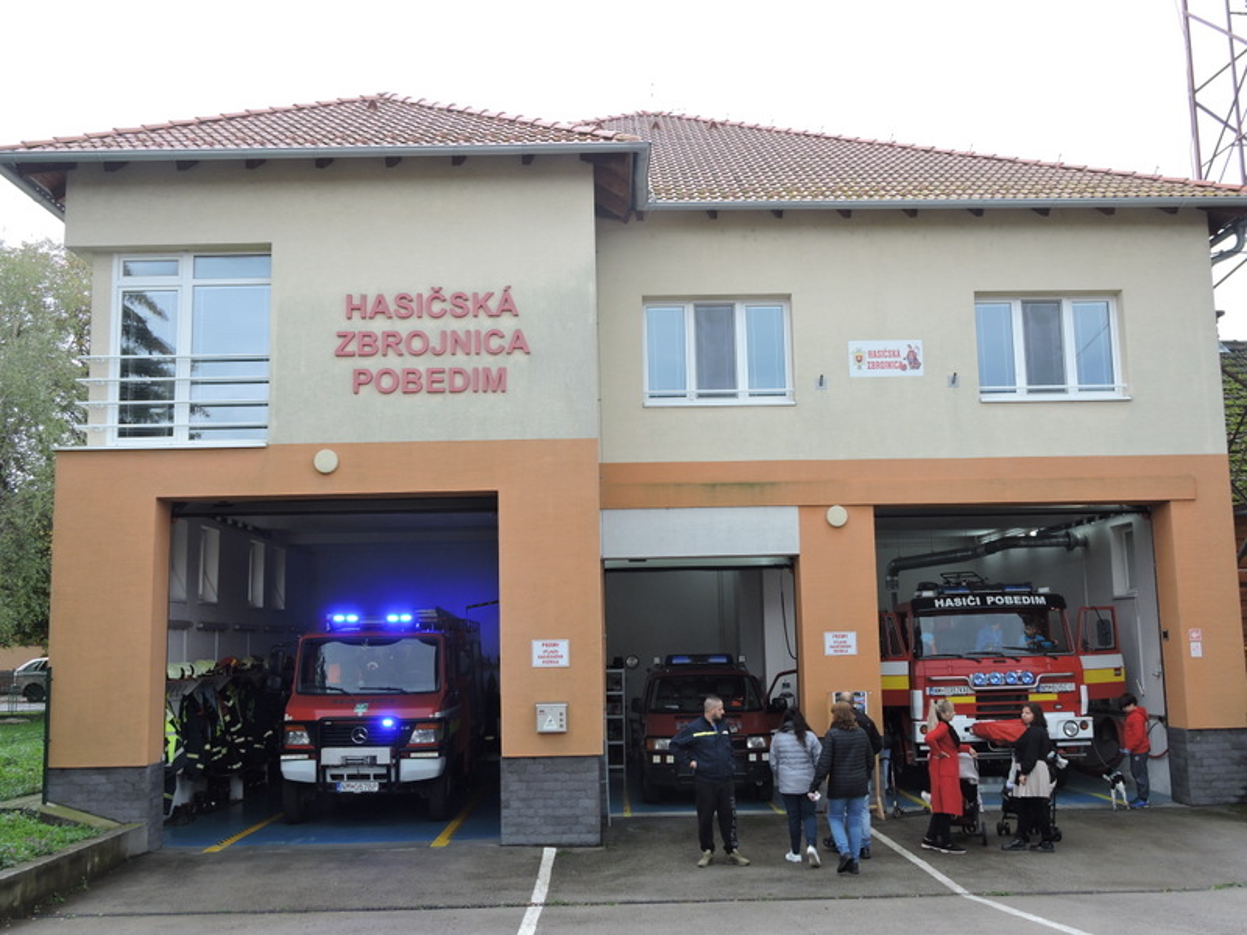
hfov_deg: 52.6
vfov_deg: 40.7
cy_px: 468
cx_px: 624
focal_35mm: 35
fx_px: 1261
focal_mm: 6.3
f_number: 3.8
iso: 100
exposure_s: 1/50
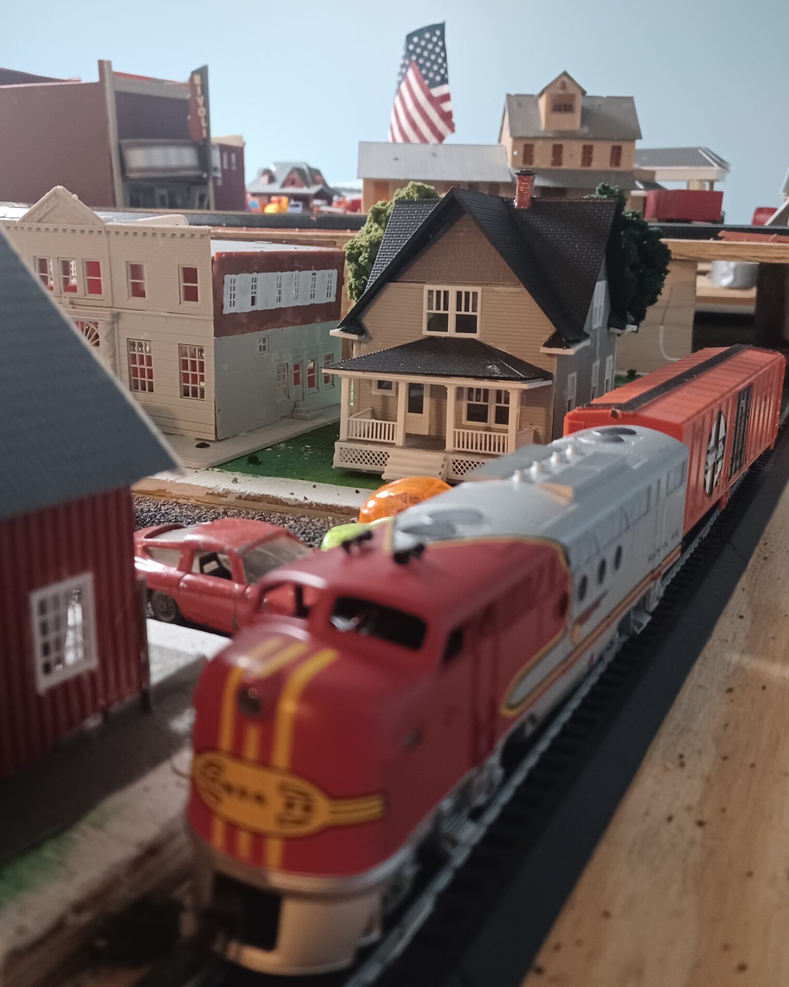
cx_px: 379
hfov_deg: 44.5
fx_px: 963
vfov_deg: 54.2
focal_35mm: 33
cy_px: 498
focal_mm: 4.6
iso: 800
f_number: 1.8
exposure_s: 1/24
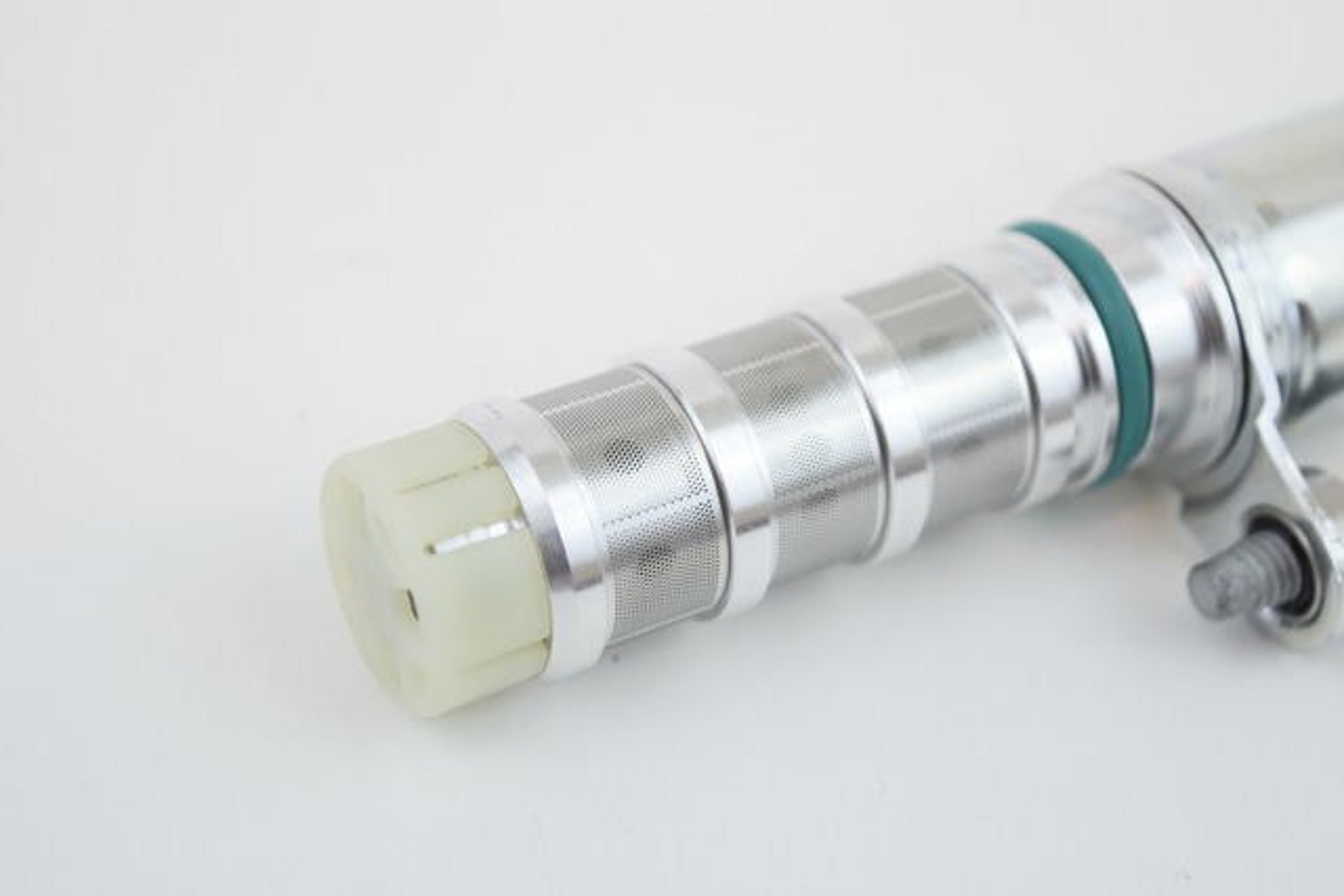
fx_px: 3080
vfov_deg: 16.6
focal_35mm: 82
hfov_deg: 24.6
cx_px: 672
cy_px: 448
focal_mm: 55
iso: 900
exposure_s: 1/60
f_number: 5.6
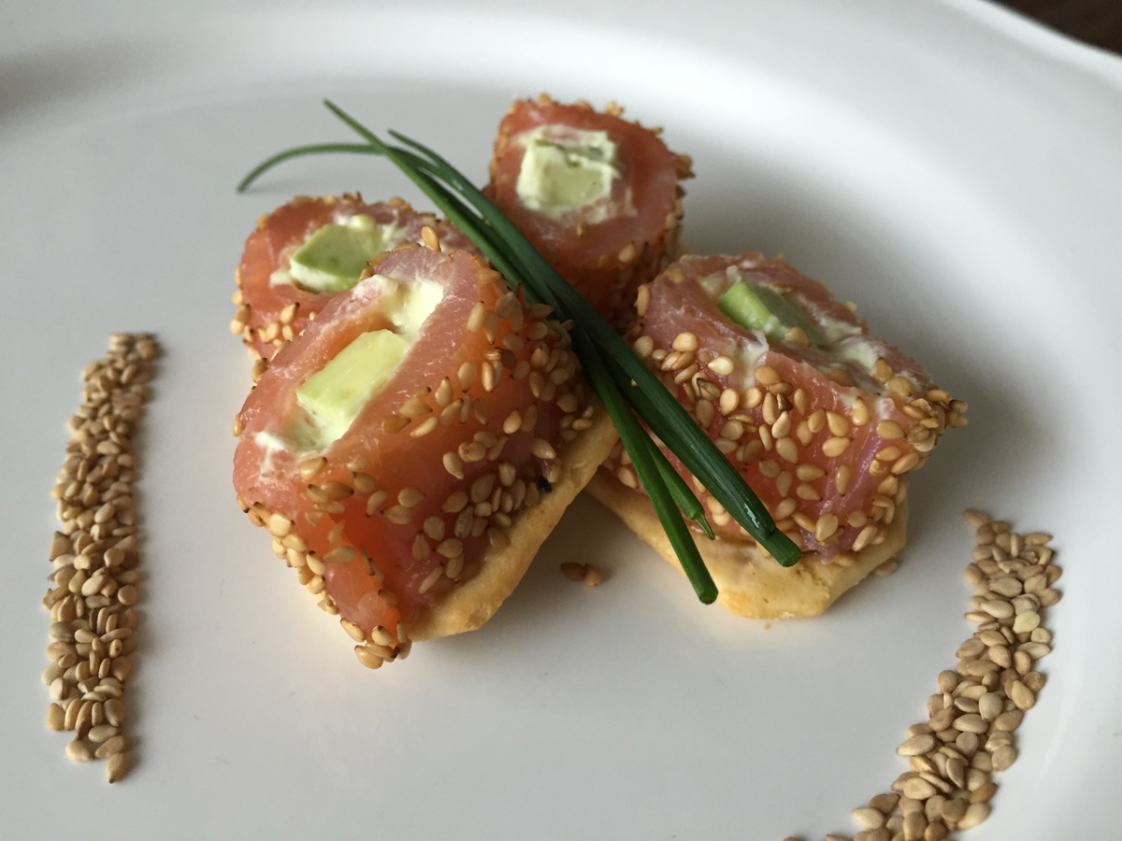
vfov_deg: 48.2
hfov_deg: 61.7
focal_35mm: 29
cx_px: 561
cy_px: 420
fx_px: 940
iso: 64
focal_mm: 4.15
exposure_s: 1/33
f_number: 2.2
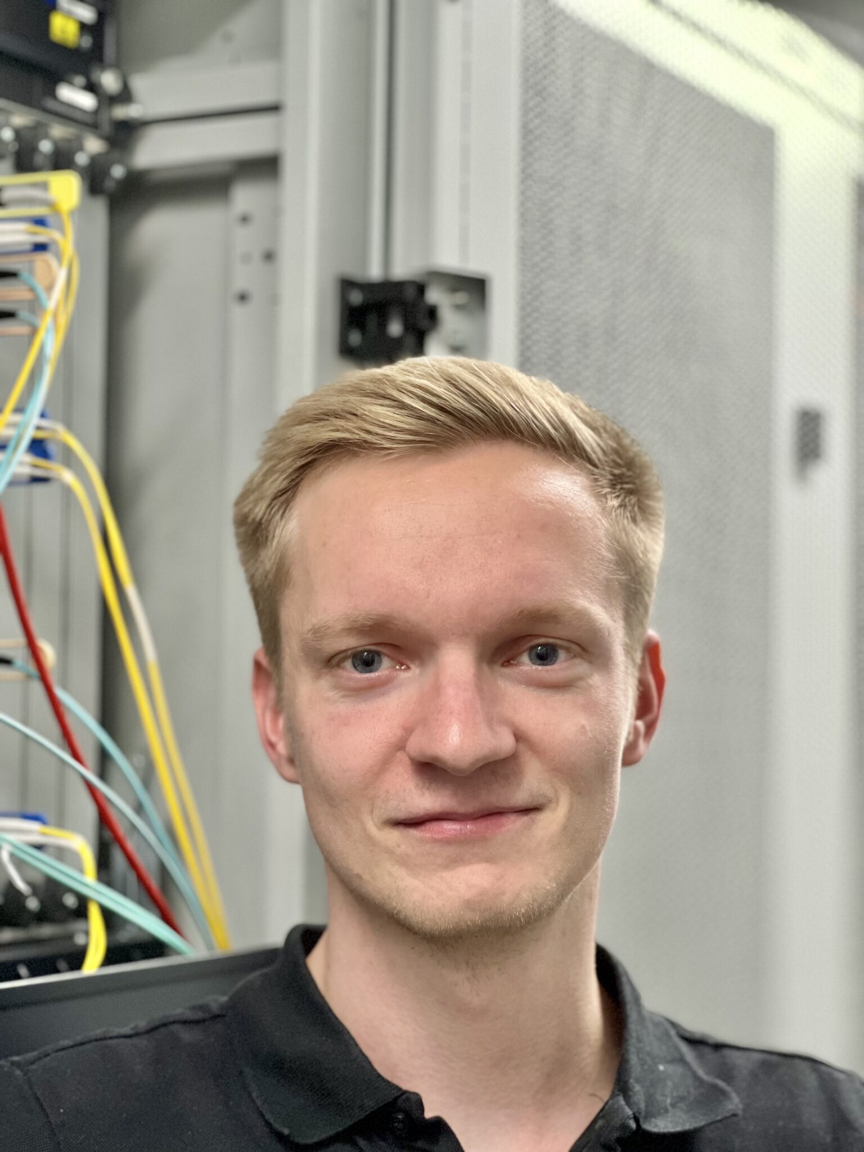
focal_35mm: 77
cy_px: 576
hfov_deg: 19.1
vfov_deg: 25.3
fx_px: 2563
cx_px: 432
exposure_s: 1/33
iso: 320
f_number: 2.8
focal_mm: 9
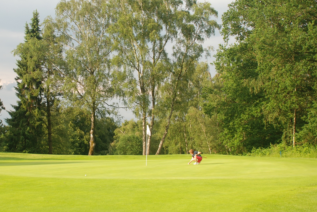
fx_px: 458
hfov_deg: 38.0
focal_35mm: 52
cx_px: 127
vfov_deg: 26.0
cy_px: 95
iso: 200
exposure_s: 1/100
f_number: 5
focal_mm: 28
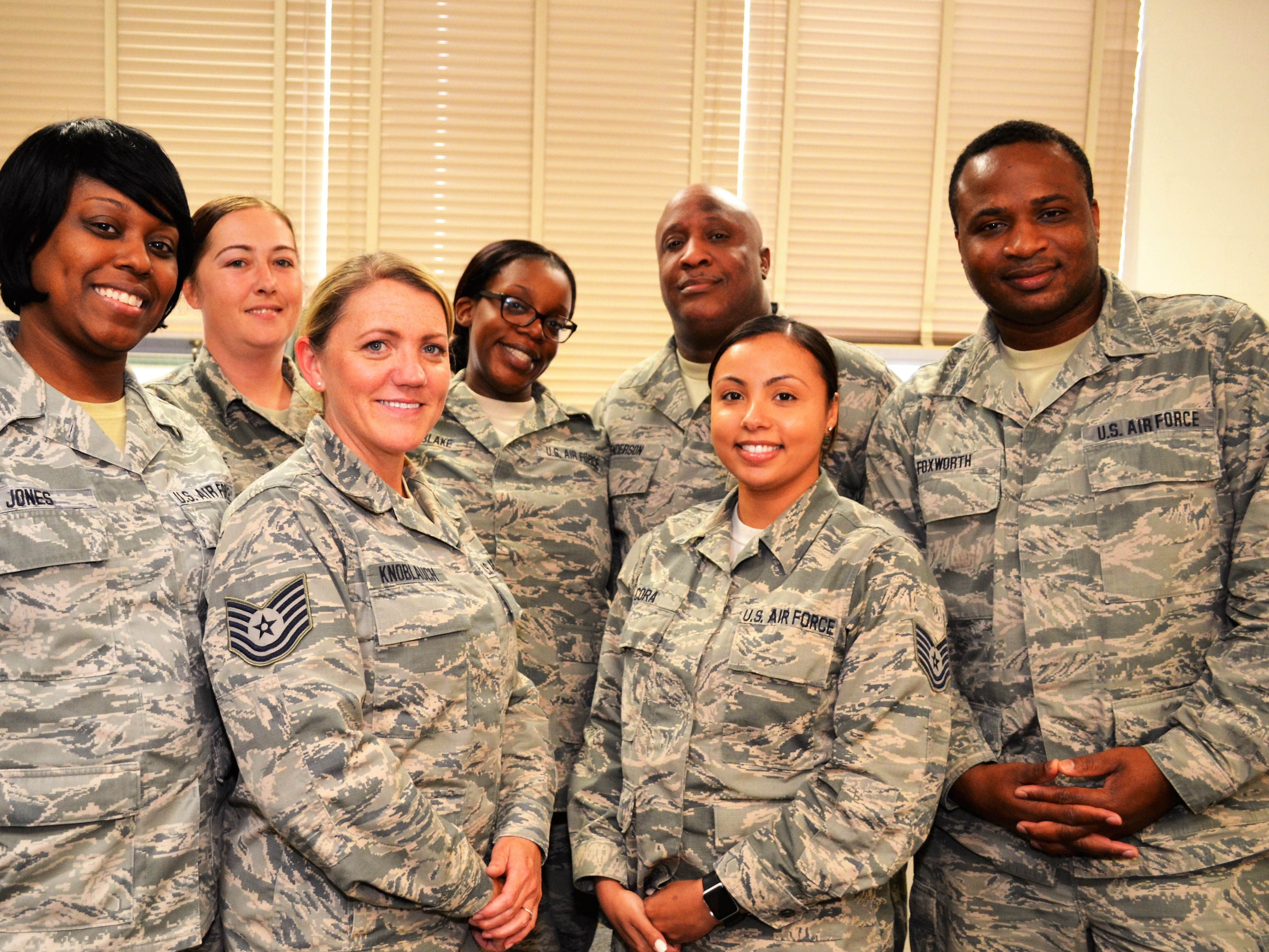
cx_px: 552
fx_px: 1210
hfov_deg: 55.2
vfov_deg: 42.9
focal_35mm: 33
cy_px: 482
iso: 900
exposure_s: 1/60
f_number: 3.8
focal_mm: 20
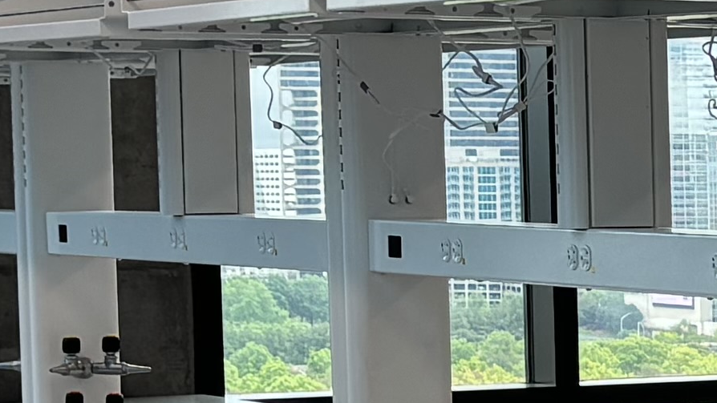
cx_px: 1350
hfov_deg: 11.0
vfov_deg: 6.7
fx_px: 3441
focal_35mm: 181
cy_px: 449
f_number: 1.6
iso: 40
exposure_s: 1/169
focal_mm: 5.96
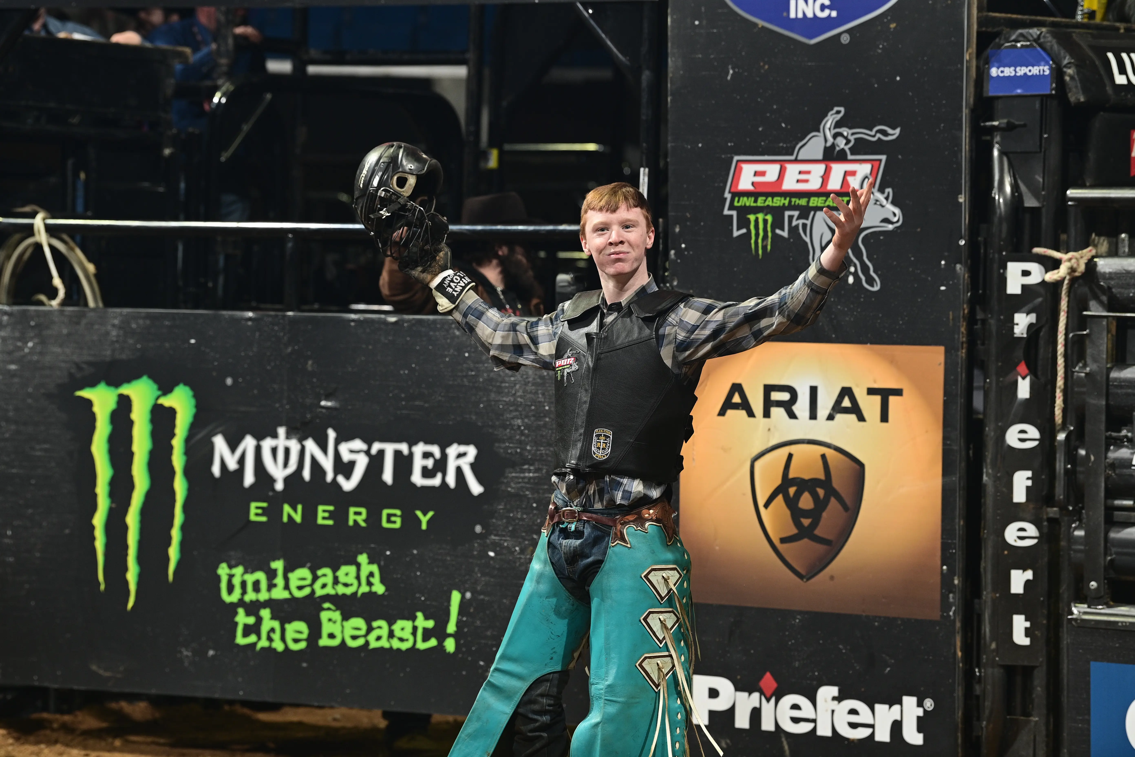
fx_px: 5359
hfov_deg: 12.1
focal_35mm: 170
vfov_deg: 8.1
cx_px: 568
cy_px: 378
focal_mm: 170
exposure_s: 1/250
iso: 800
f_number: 5
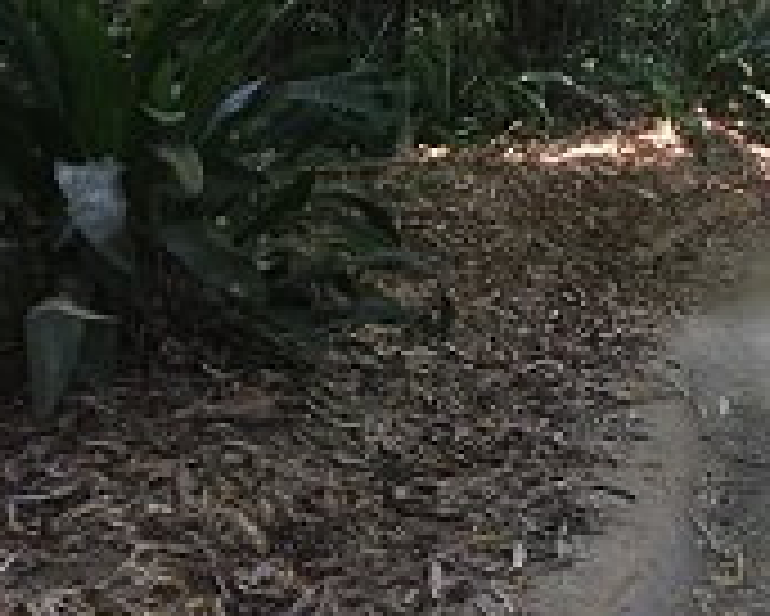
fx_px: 1482
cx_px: 833
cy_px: 160
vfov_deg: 23.3
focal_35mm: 65
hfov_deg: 26.9
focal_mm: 4.15
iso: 160
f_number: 2.2
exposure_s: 1/33
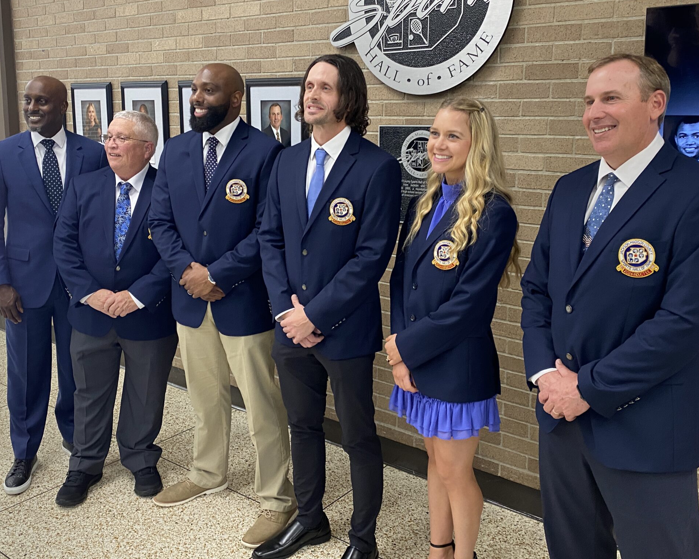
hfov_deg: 52.8
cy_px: 237
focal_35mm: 34
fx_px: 703
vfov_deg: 43.2
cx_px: 326
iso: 200
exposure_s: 1/60
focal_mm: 4.25
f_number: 1.8
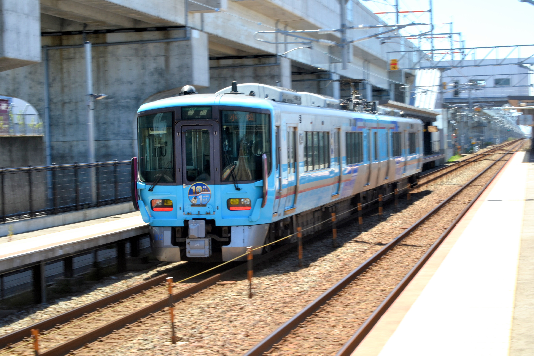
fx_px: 1224
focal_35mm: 82
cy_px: 178
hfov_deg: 24.6
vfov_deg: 16.6
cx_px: 267
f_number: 11
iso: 100
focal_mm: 55
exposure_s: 1/40
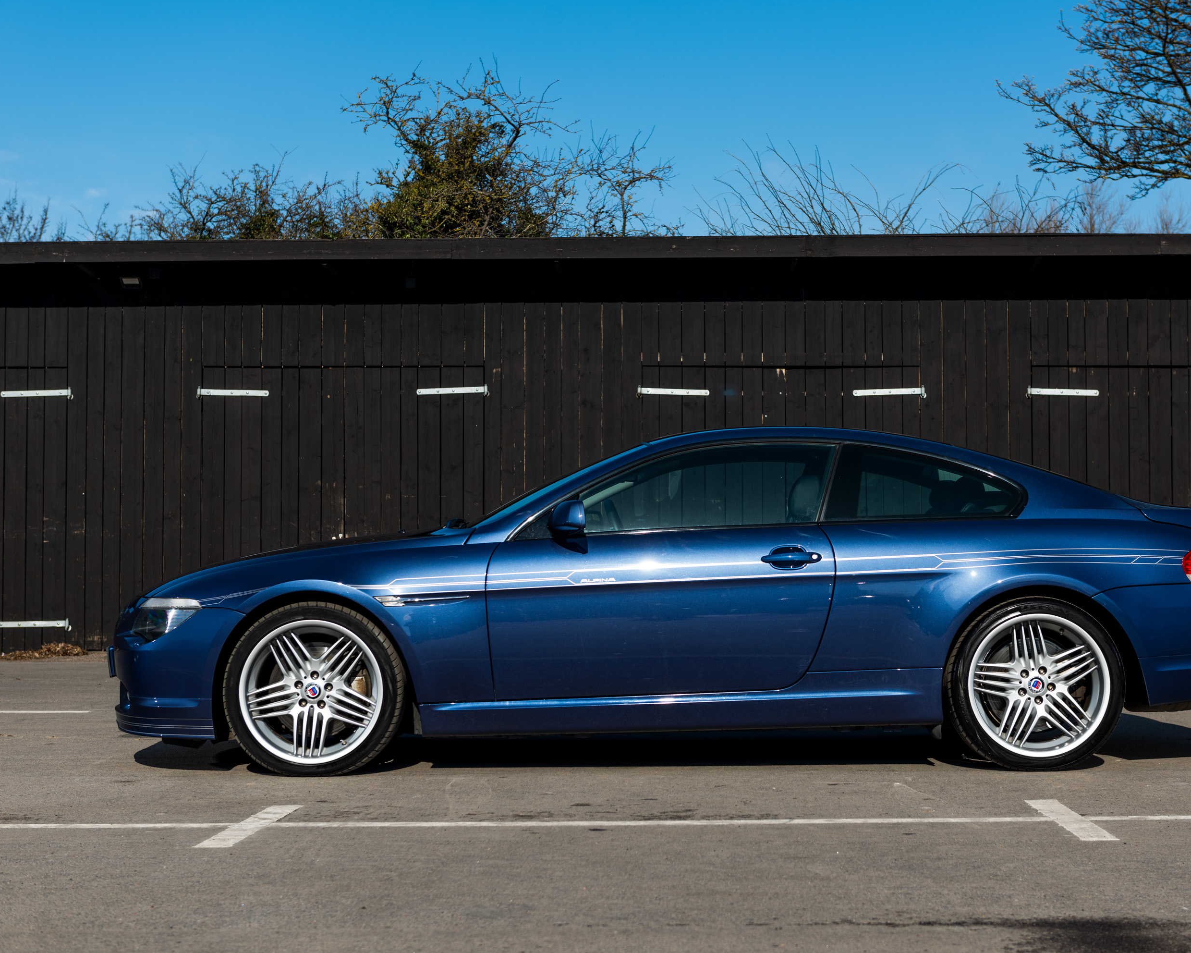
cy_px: 475
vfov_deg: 25.8
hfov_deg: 31.9
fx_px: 2080
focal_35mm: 59
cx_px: 690
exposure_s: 1/160
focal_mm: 52
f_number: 4.5
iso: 31
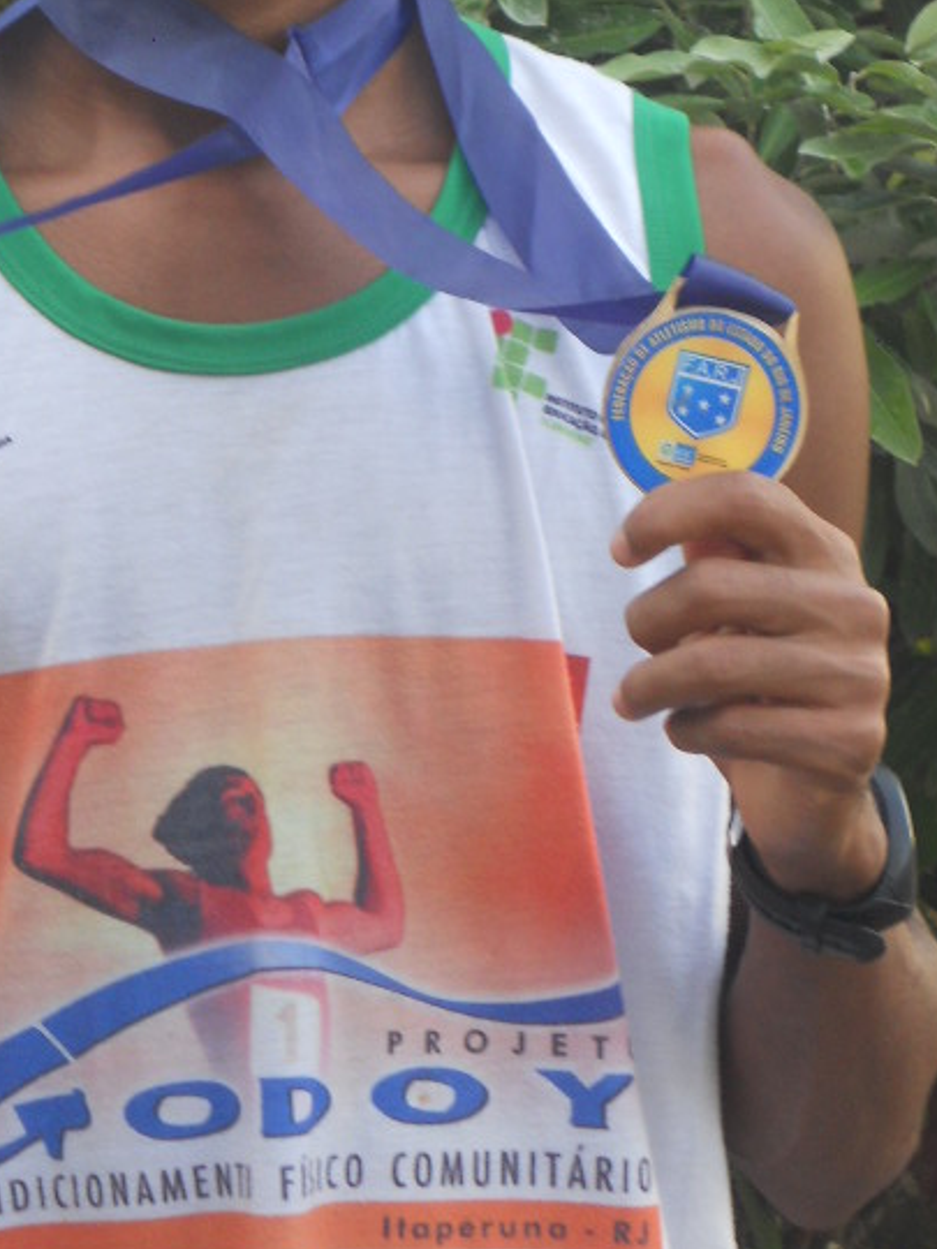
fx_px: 5269
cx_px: 208
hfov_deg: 10.1
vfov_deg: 13.5
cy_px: 282
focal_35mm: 146
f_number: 5.9
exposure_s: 1/30
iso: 100
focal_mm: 13.9
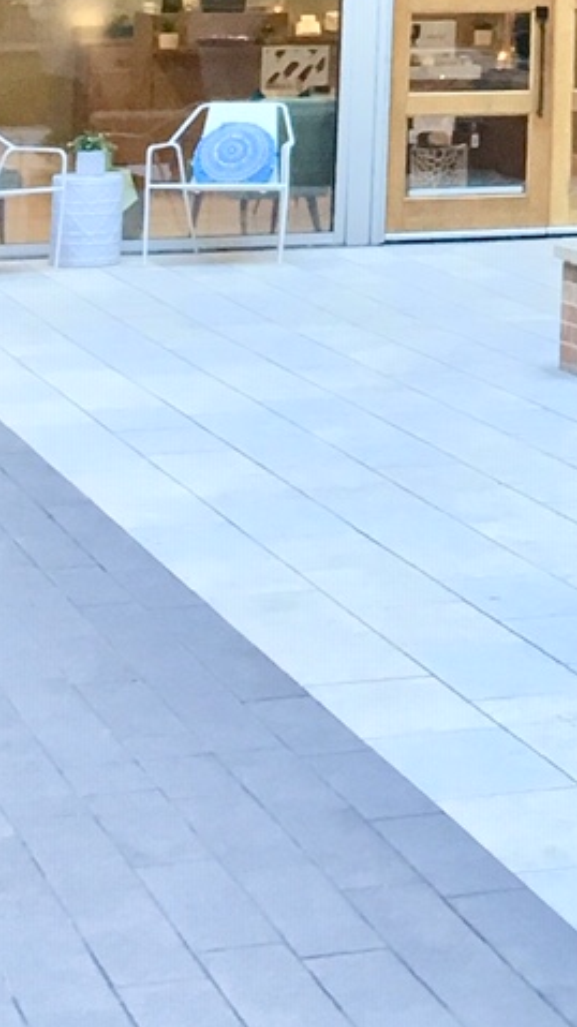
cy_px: -508
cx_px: 1098
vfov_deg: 15.0
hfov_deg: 8.7
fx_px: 3622
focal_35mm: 133
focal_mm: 4.15
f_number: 2.2
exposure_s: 1/30
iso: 40
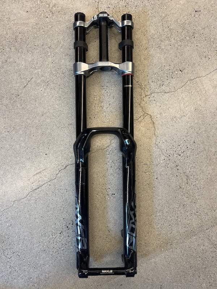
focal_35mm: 26
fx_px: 217
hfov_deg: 53.1
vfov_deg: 67.3
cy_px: 144
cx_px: 108
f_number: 1.5
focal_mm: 5.7
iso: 125
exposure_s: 1/120
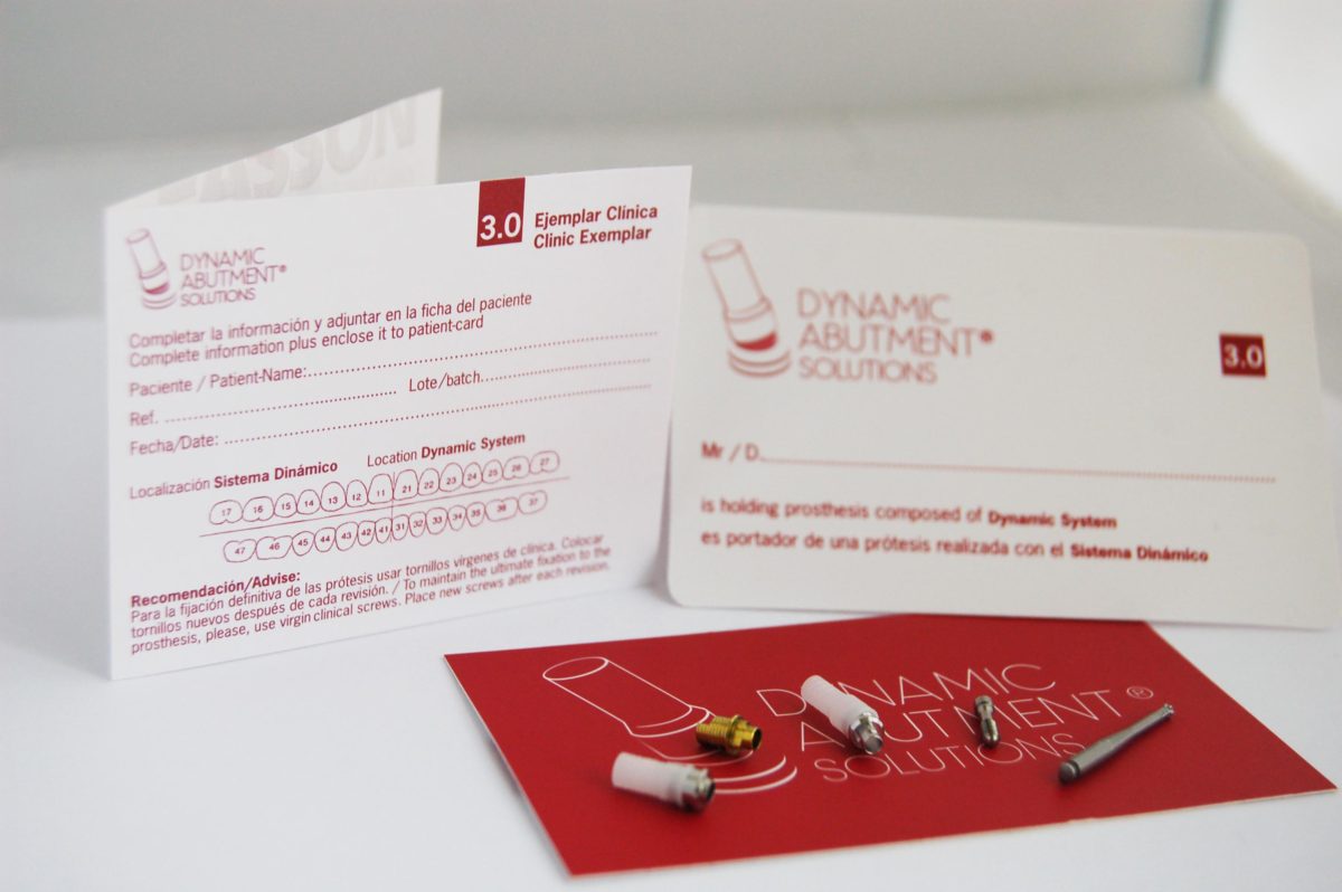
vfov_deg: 20.1
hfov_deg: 29.9
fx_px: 2514
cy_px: 446
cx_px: 671
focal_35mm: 68
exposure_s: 1/125
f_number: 5.6
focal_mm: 45
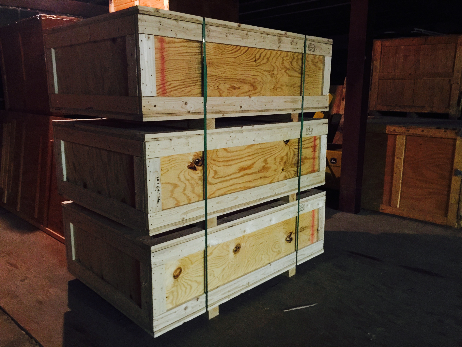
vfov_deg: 48.2
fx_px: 387
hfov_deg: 61.7
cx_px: 231
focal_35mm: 29
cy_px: 174
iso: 160
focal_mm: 4.15
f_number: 2.2
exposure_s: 1/4
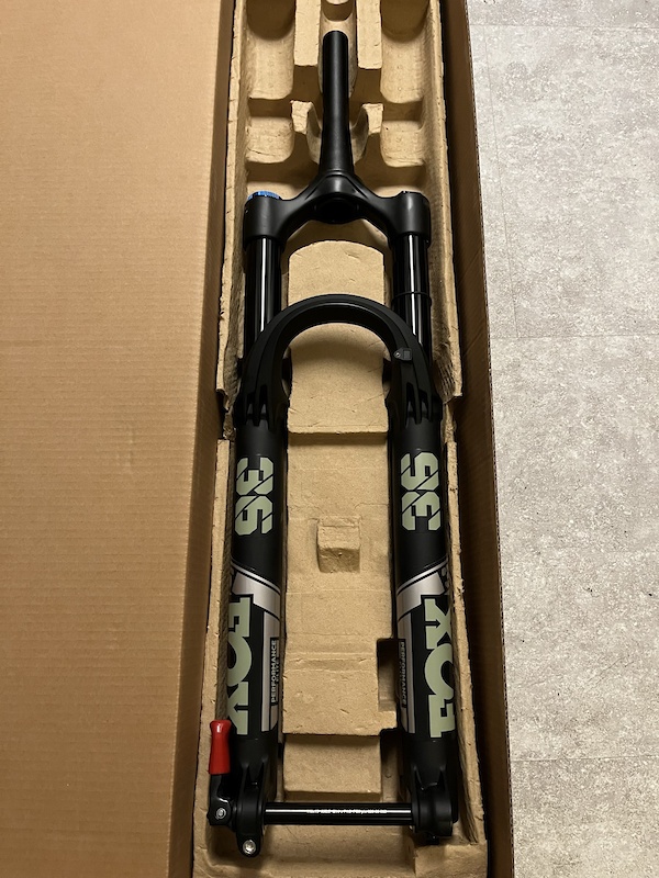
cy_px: 439
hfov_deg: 53.1
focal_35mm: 26
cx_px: 330
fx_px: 660
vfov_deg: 67.3
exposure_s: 1/40
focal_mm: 5.1
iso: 640
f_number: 1.6
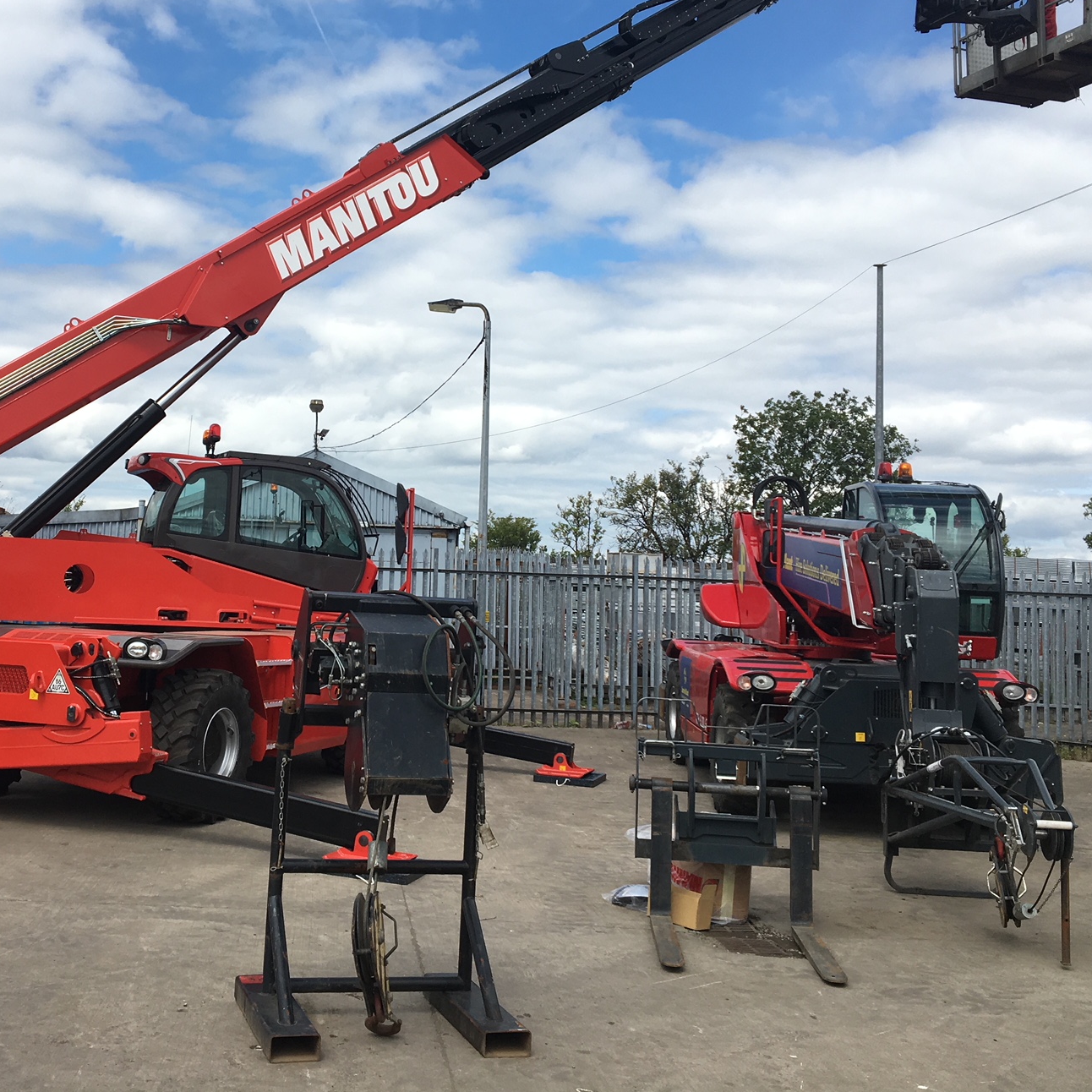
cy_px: 456
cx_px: 390
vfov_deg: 41.7
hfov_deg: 41.5
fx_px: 1428
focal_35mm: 40
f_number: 2.2
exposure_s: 1/1508
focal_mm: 4.15
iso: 25
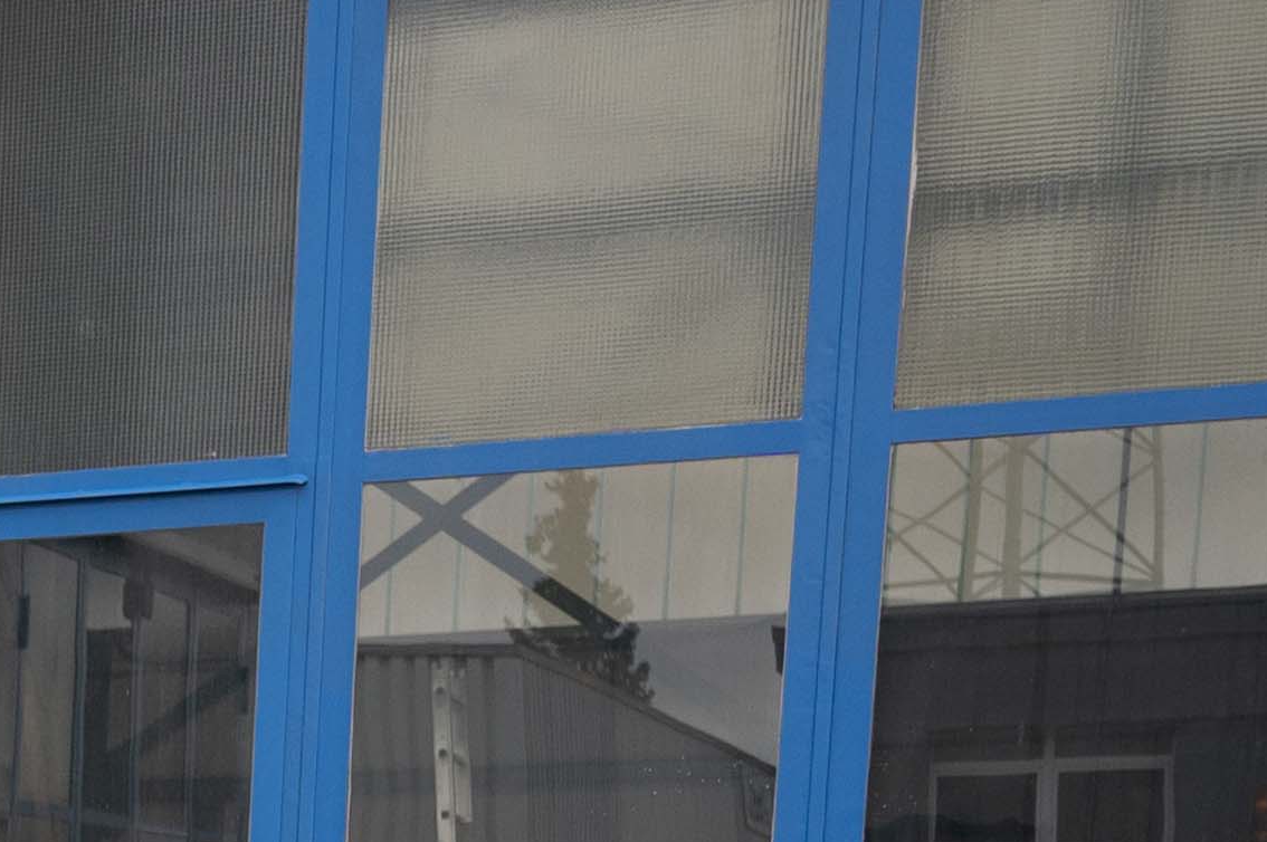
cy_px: 1898
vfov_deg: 9.7
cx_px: -1247
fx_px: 4501
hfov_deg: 13.7
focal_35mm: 128
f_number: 2.8
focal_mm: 24
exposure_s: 1/125
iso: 500
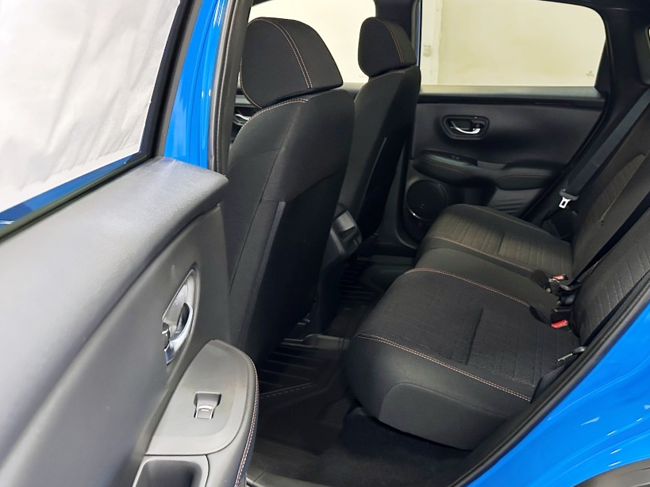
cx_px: 396
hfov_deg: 59.4
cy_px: 228
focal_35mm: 30
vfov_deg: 46.8
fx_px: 563
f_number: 1.78
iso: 1000
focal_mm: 6.86
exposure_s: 1/40
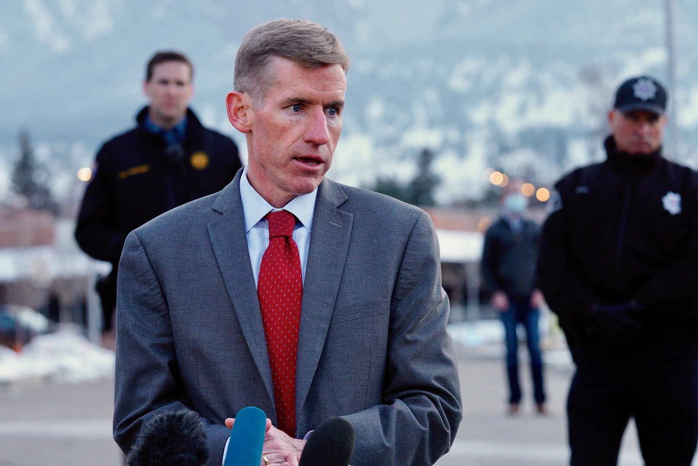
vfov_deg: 9.9
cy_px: 233
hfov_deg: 14.7
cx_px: 349
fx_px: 2697
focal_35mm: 139
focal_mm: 93
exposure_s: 1/250
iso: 800
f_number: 4.5
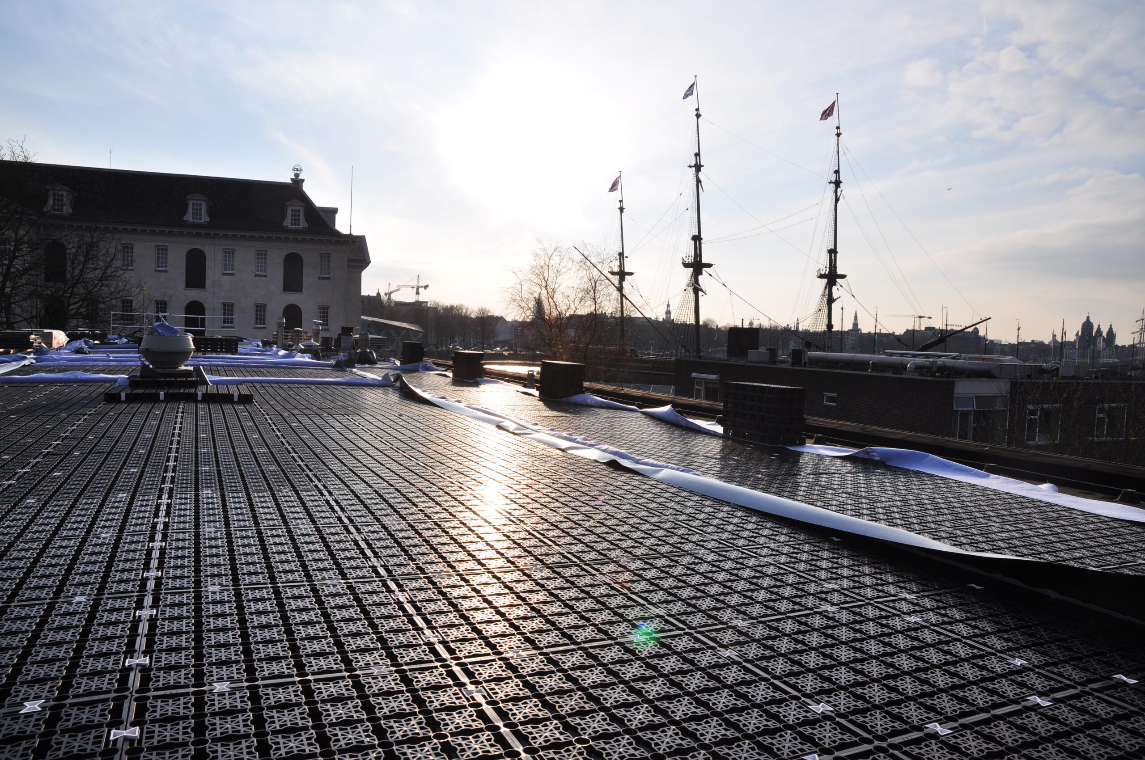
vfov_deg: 53.0
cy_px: 380
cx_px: 572
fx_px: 762
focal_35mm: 24
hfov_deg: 73.8
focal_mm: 16
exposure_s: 1/400
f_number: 10
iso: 200
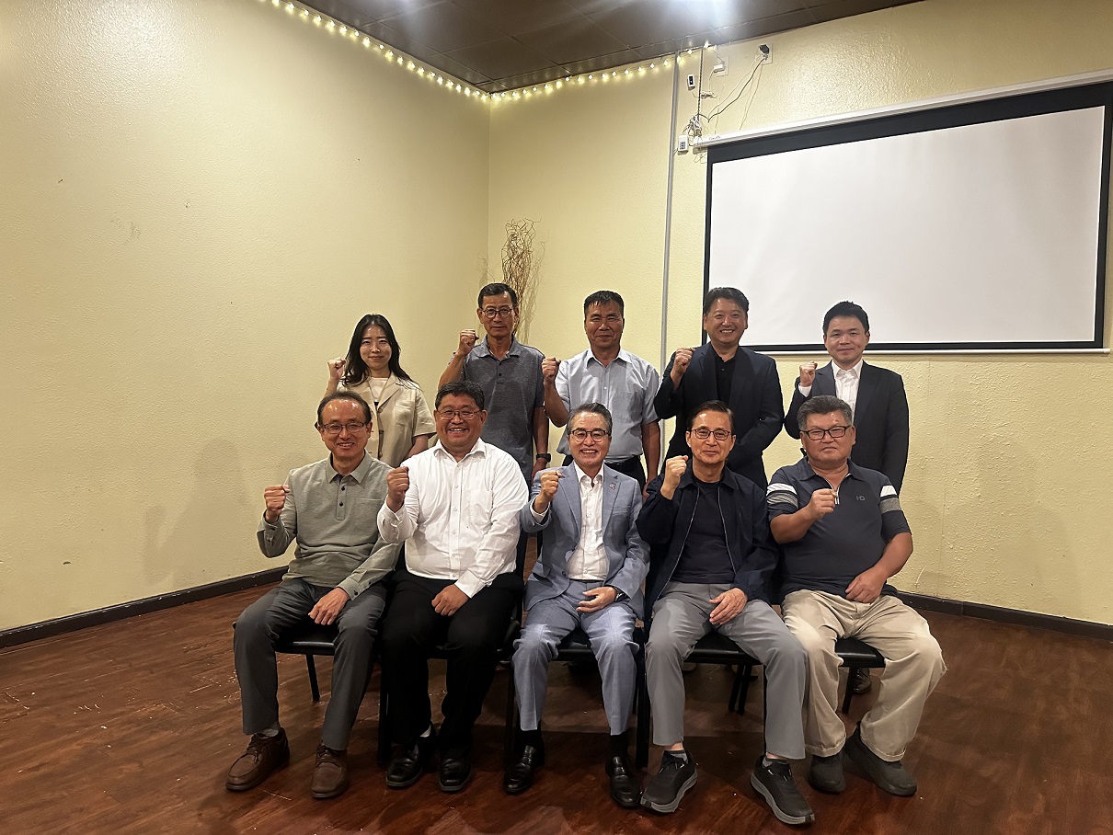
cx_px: 556
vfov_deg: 56.8
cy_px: 418
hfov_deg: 71.6
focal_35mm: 24
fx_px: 772
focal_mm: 6.86
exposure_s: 1/60
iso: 800
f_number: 1.78
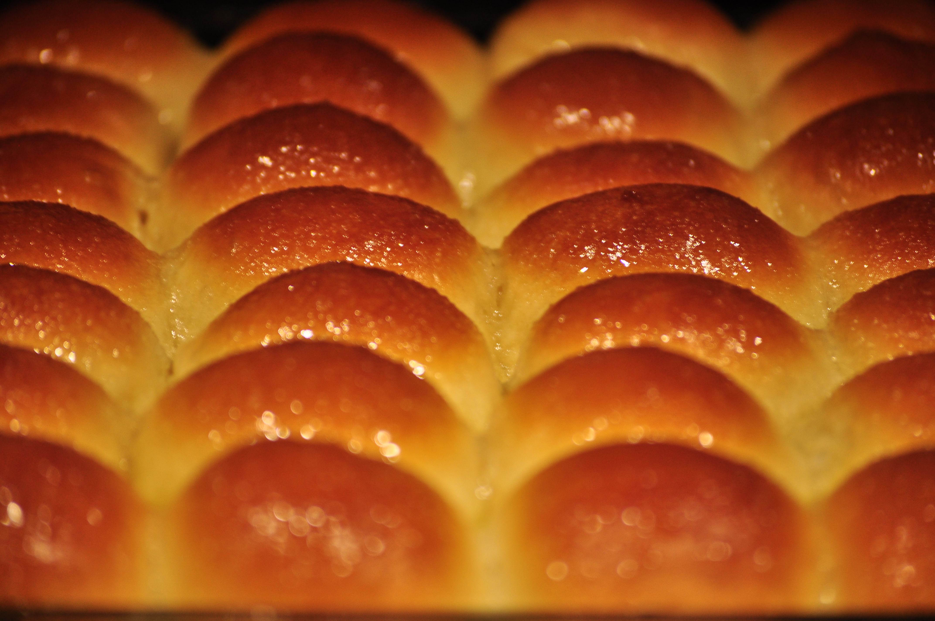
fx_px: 6226
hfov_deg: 8.6
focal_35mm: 240
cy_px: 310
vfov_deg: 5.7
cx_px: 468
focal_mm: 160
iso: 400
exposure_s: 1/30
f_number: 5.3
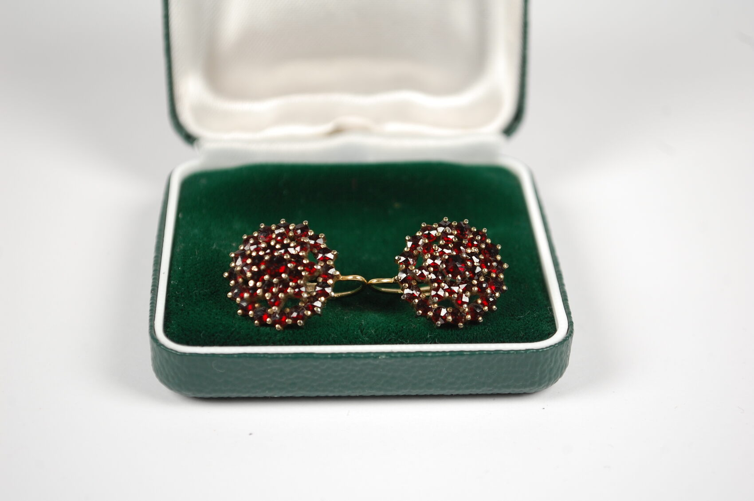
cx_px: 377
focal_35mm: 82
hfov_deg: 24.6
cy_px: 250
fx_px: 1726
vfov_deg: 16.5
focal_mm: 55
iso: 280
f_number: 5.6
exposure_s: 1/125
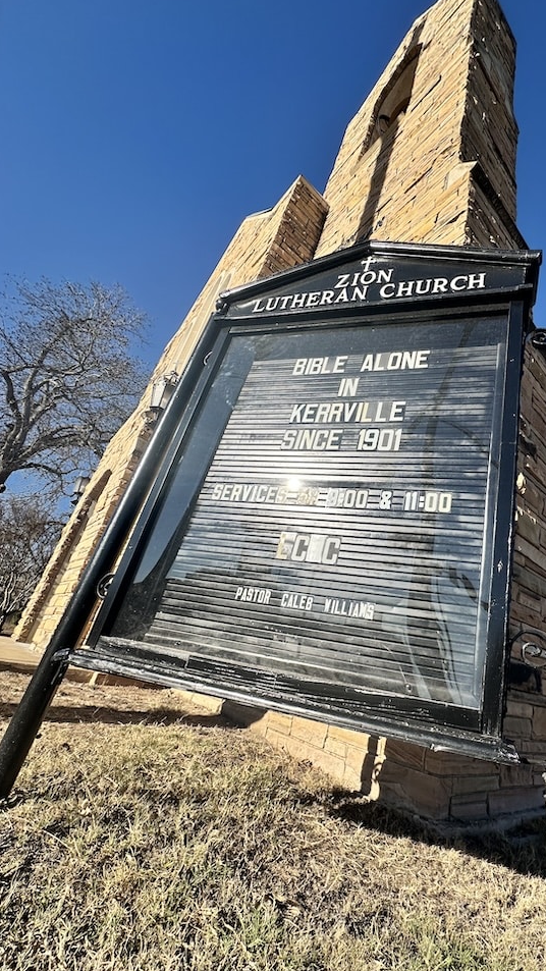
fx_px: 412
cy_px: 498
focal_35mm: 16
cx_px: 378
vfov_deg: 99.3
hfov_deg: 64.7
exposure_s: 1/2959
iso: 50
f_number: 2.2
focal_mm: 2.22
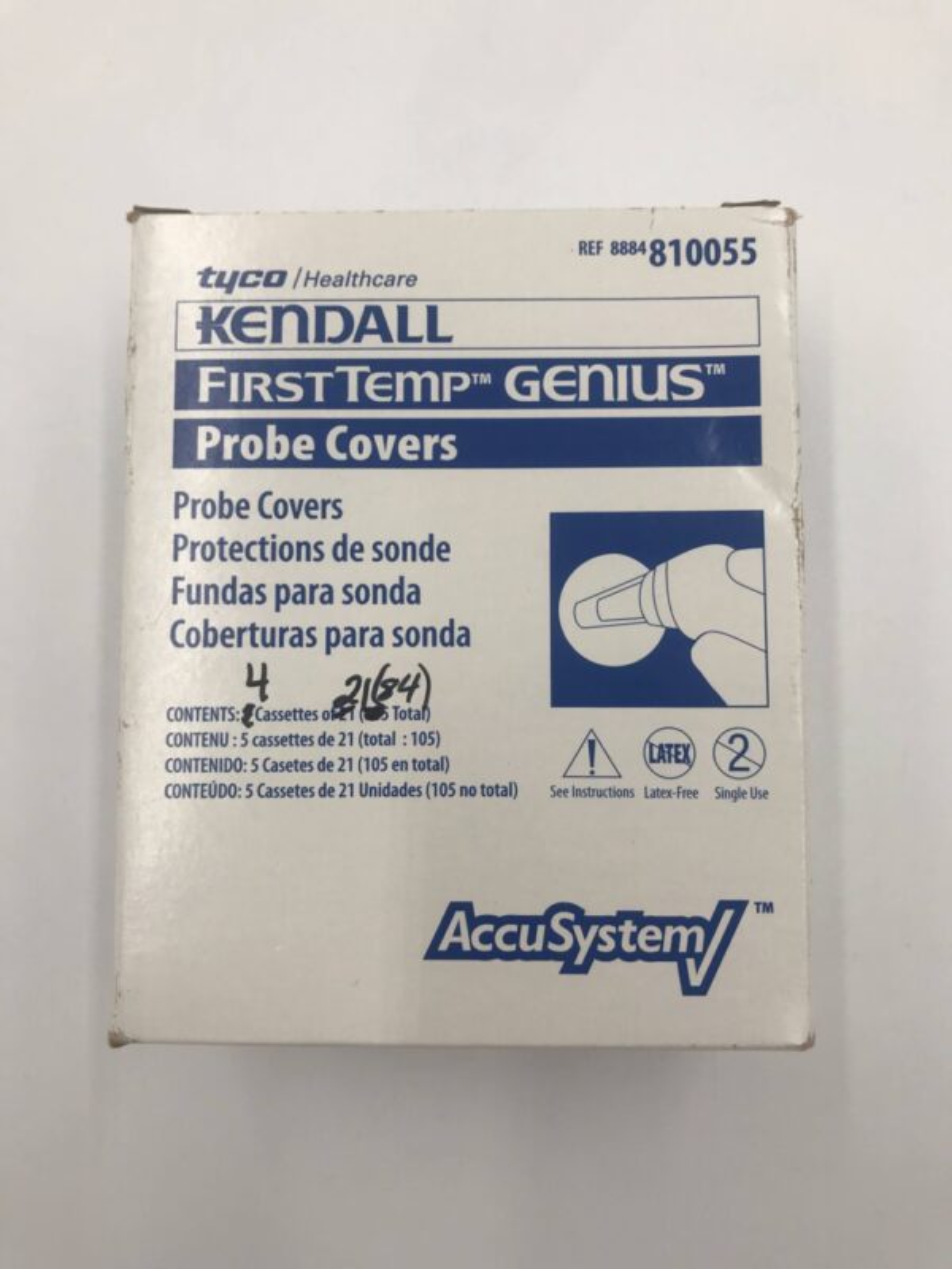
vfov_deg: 63.4
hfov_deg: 49.7
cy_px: 634
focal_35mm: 28
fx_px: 1027
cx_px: 476
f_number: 1.8
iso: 20
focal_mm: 3.99
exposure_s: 1/179
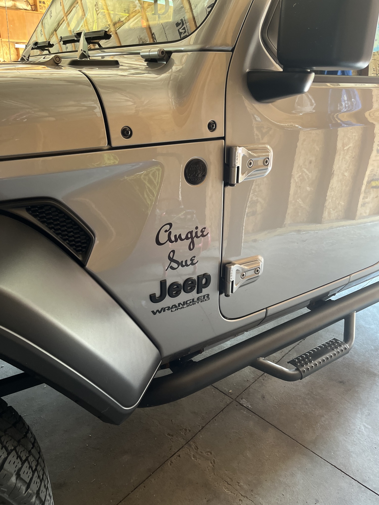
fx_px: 380
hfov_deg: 53.1
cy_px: 252
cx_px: 190
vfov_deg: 67.3
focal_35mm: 26
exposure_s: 1/60
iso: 250
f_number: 1.6
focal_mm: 5.1
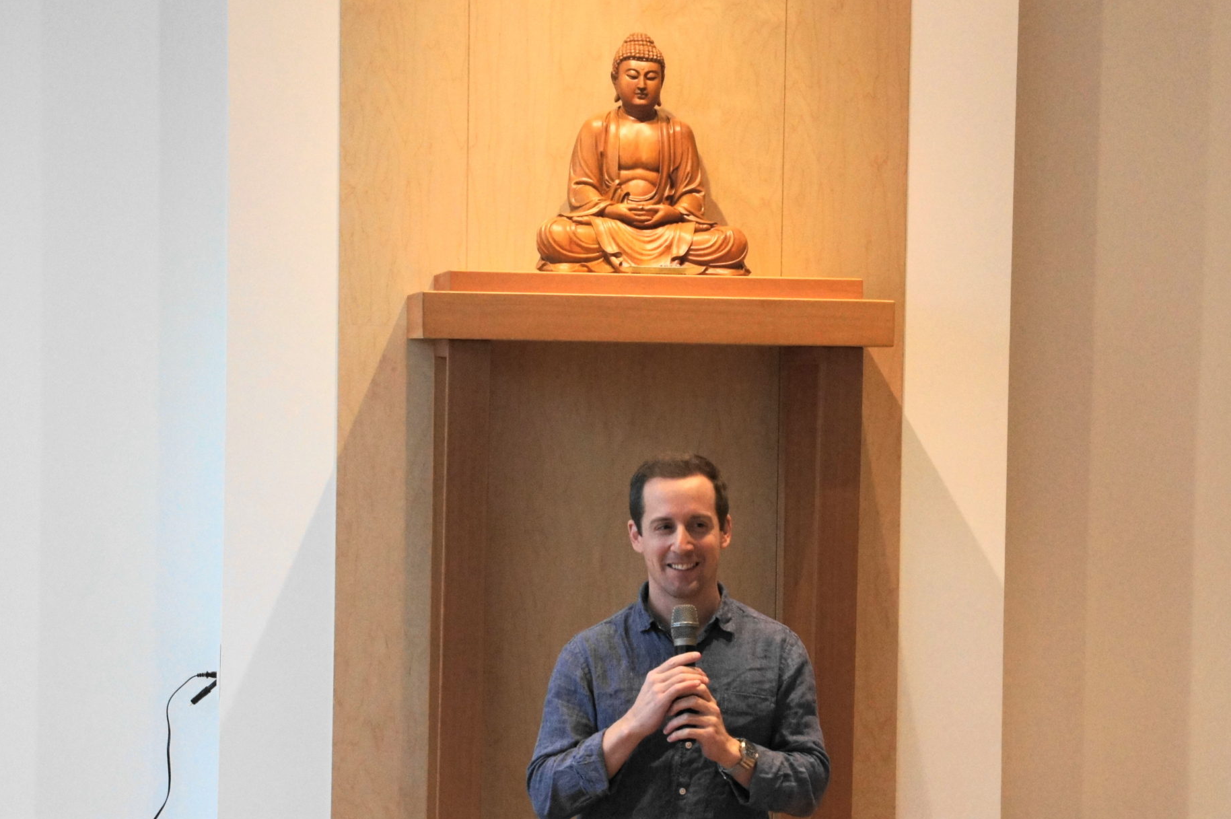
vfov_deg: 13.0
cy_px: 496
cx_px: 715
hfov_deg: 19.5
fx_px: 3588
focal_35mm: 105
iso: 1600
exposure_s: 1/25
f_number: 6.3
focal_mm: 50
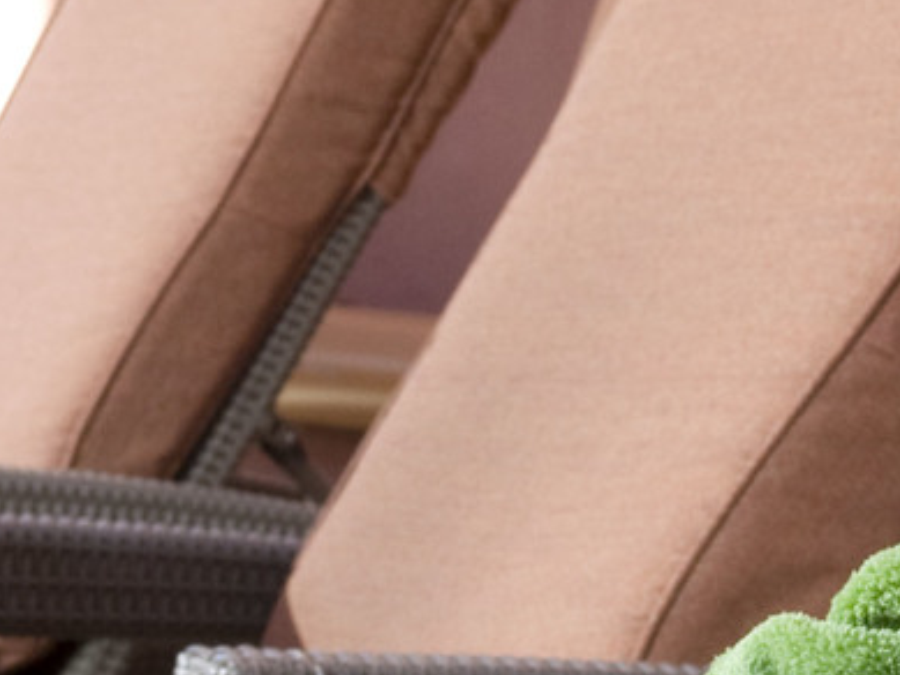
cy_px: 252
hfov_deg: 10.3
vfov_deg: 7.7
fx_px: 4993
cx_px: 403
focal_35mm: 192
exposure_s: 1/80
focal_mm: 38
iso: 800
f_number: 10
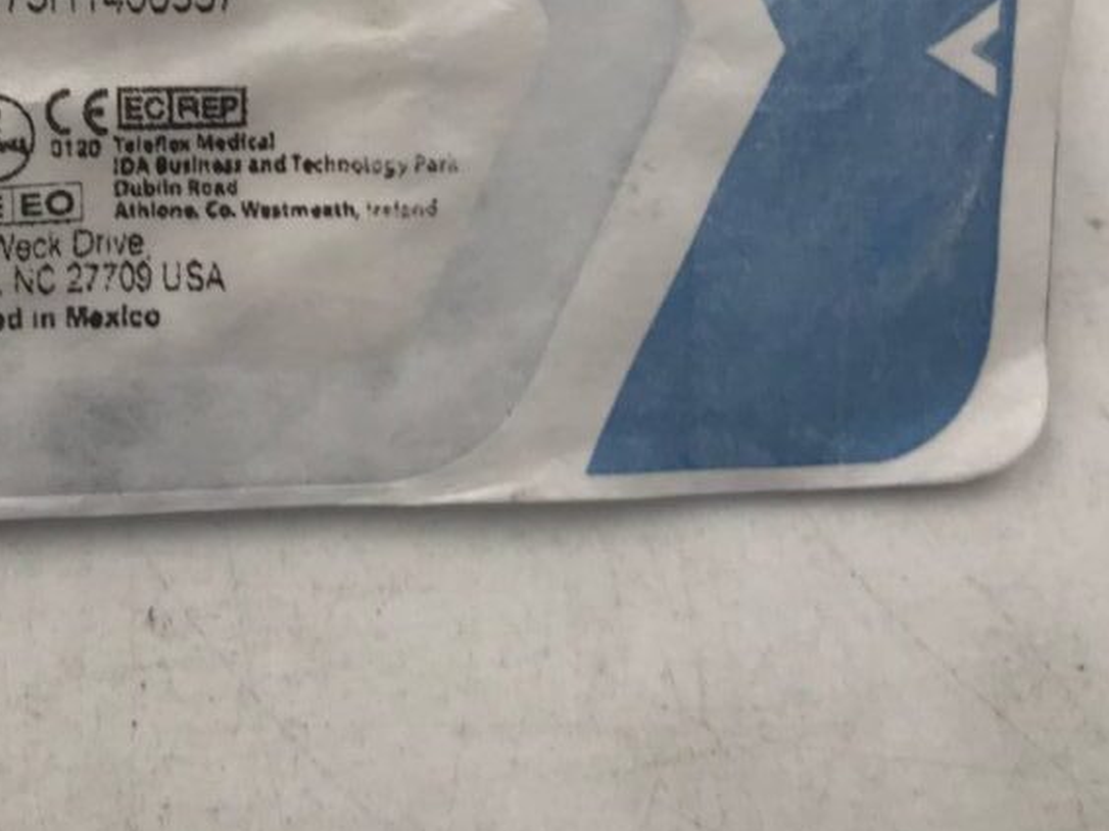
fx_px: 2114
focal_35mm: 66
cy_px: 65
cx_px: 195
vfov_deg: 21.7
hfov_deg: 28.7
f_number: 1.8
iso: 20
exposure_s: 1/130
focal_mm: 3.99
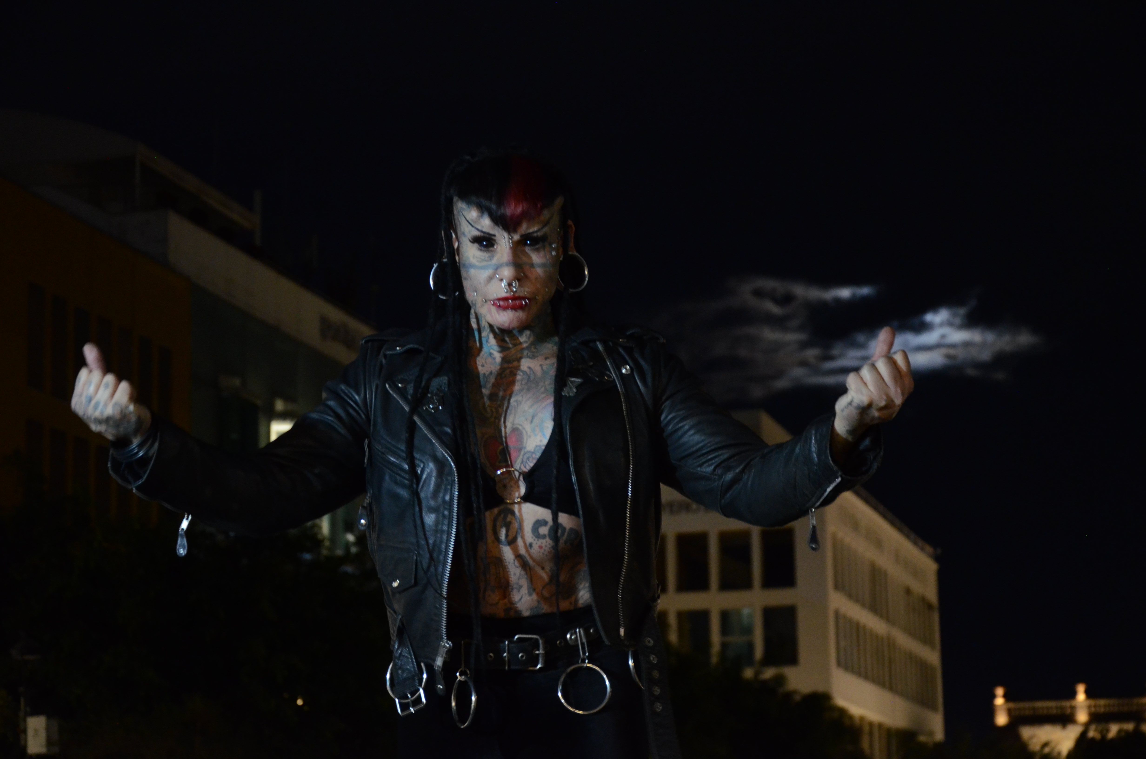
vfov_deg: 15.6
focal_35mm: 87
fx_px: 2764
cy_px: 380
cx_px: 573
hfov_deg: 23.4
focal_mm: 58
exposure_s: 1/8
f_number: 5
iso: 2000
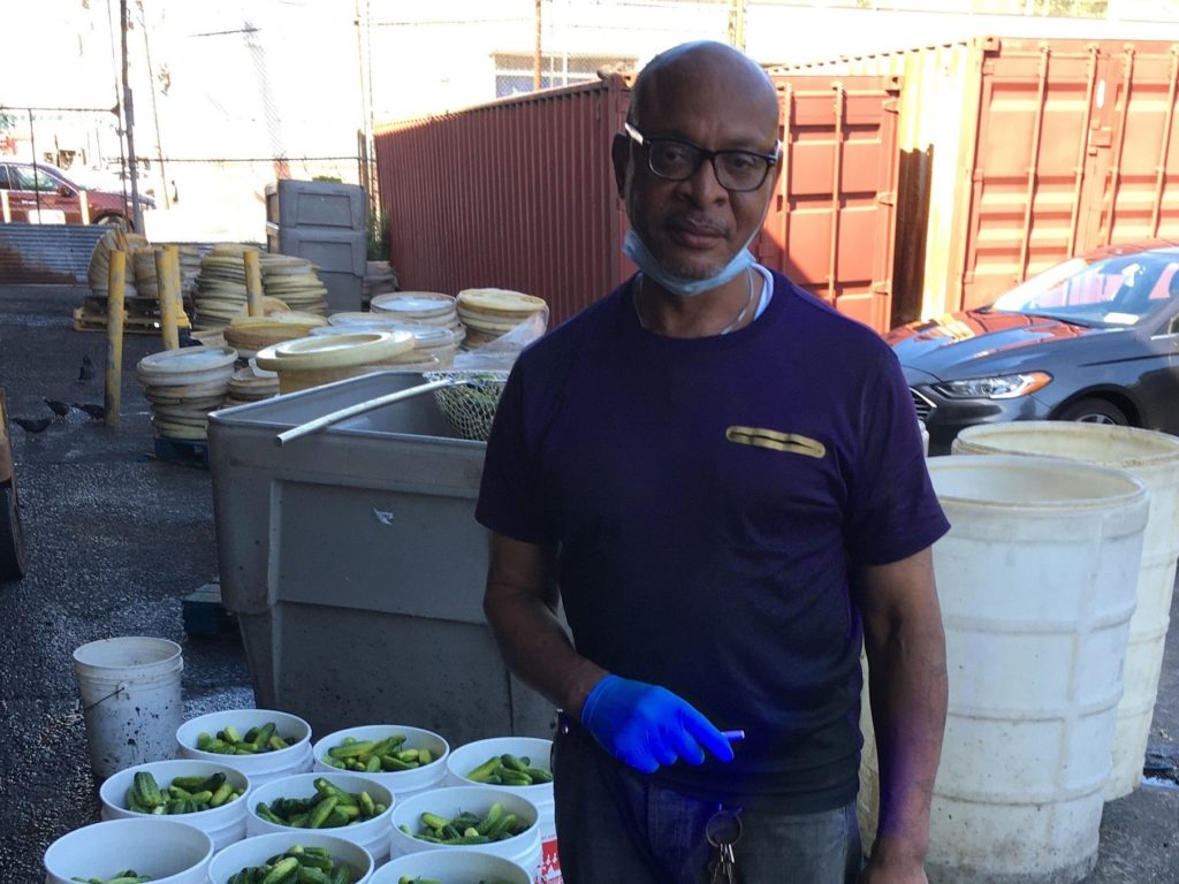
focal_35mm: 29
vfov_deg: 48.2
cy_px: 442
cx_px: 590
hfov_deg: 61.7
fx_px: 988
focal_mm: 4.15
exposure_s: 1/120
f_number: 2.2
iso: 25
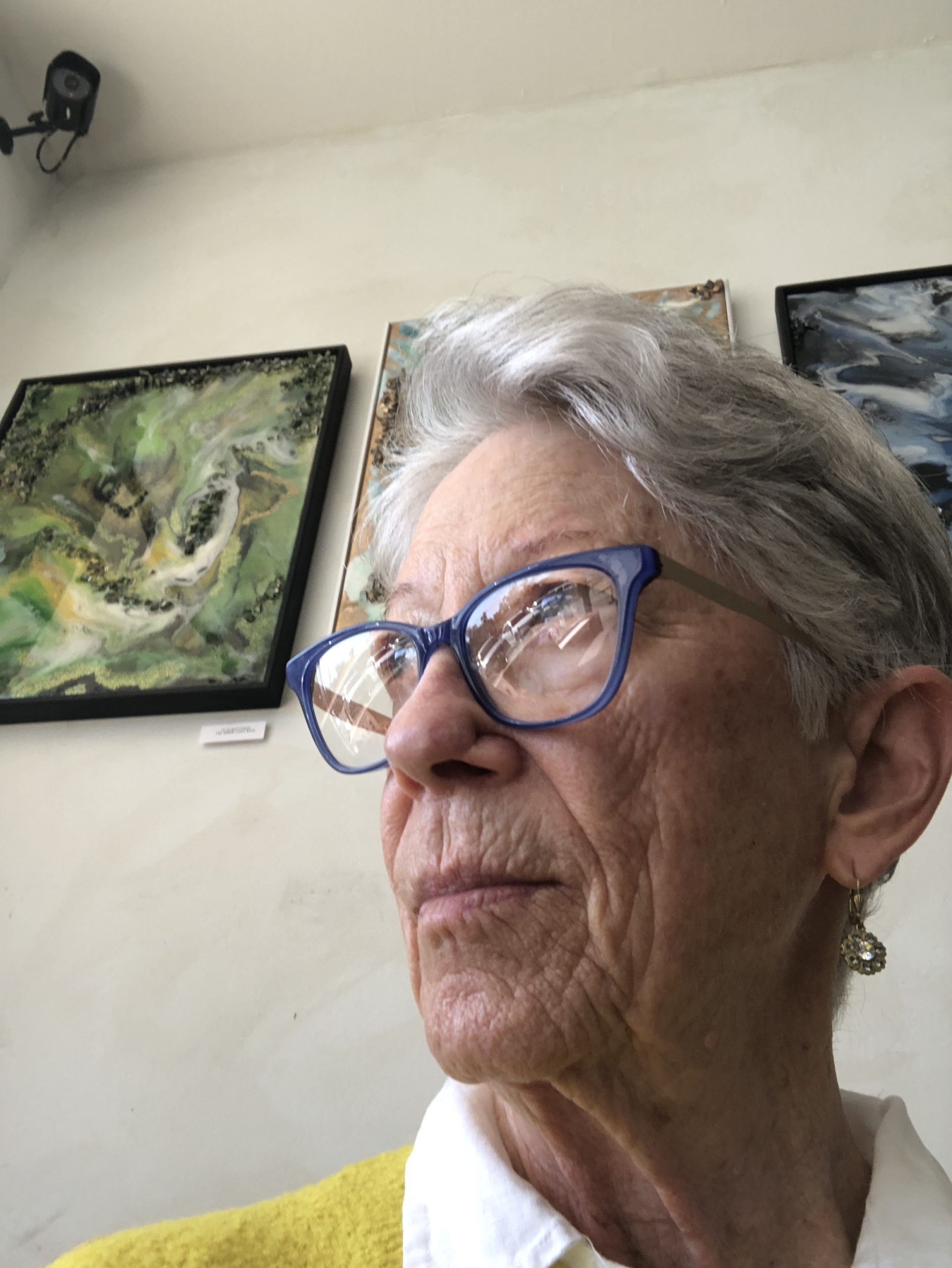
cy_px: 634
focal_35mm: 32
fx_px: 1172
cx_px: 476
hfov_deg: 44.2
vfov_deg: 56.8
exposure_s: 1/120
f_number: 2.2
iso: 32
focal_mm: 2.87
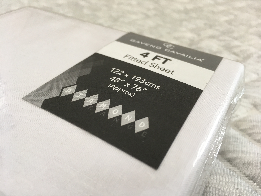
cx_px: 130
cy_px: 98
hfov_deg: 61.7
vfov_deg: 48.2
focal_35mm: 29
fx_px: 219
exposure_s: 1/33
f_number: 2.2
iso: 32
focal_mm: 4.15
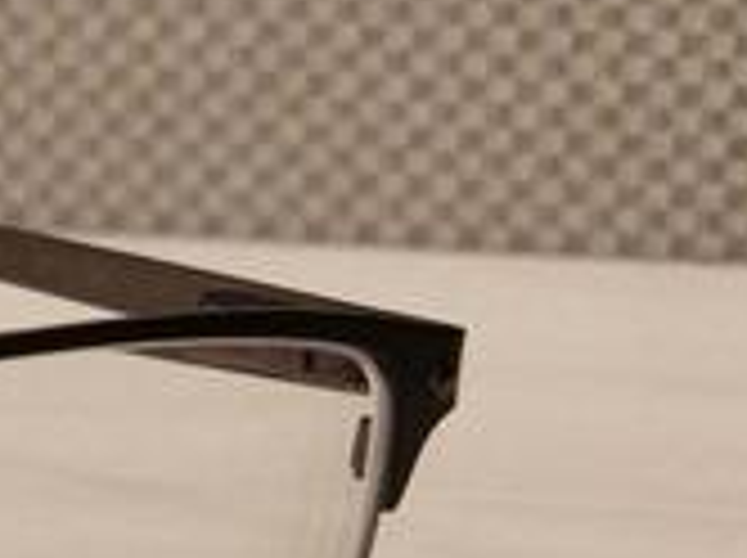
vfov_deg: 12.7
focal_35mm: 116
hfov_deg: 13.8
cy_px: 486
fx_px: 2500
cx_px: -846
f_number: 1.7
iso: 800
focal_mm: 4.1
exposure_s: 1/50
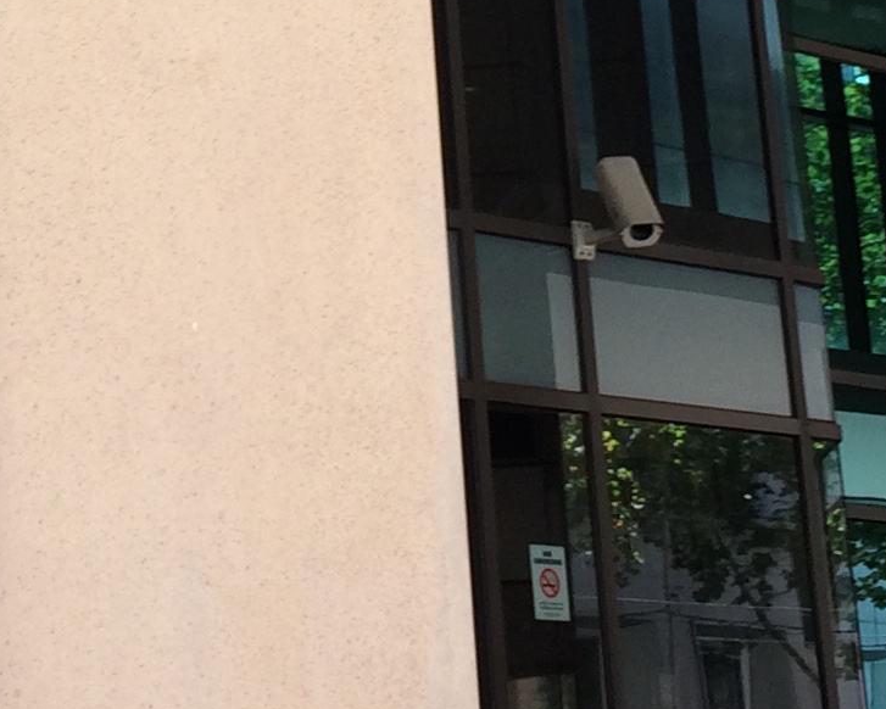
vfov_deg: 11.7
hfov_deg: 15.0
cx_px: 85
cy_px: -280
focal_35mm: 127
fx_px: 3331
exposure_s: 1/100
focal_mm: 4.15
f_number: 2.2
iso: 40
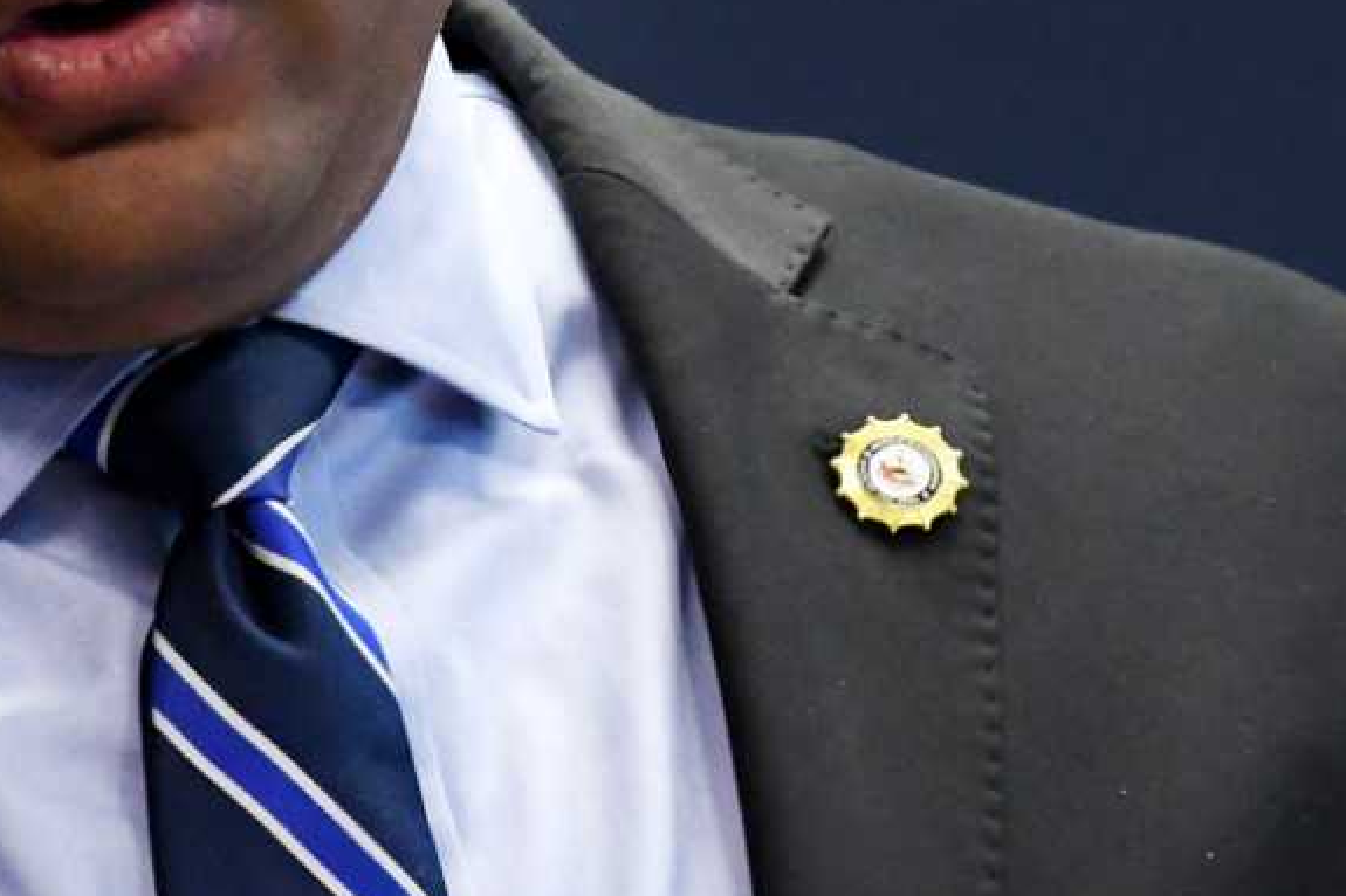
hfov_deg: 1.9
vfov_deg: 1.3
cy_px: -588
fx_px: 39955
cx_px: 433
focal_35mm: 1069
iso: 4000
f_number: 3.5
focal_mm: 200
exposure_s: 1/250
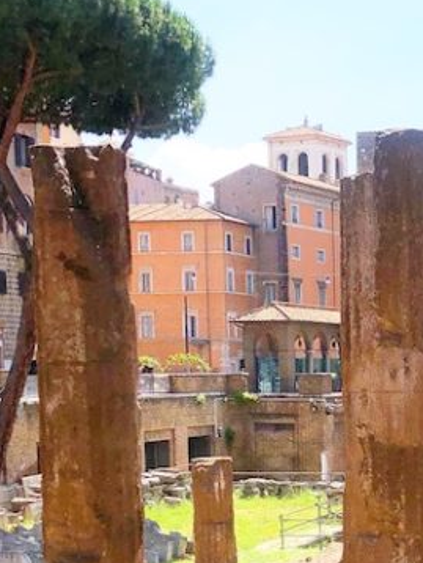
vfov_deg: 23.8
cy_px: 495
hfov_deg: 17.5
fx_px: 1302
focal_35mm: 80
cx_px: 527
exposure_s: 1/3436
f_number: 1.8
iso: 20
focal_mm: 4
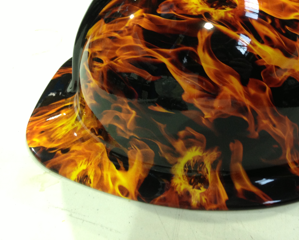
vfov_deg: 33.2
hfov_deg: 40.5
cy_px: 84
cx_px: 205
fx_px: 398
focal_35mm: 45
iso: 160
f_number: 2.4
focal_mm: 4.13
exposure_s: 1/20
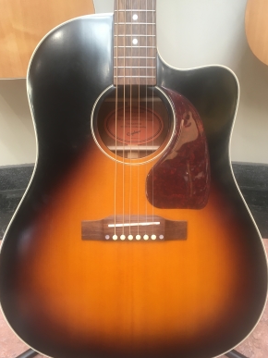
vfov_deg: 60.0
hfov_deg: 46.8
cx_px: 134
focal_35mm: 30
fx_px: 310
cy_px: 183
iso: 64
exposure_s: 1/30
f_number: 2.2
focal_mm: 4.15
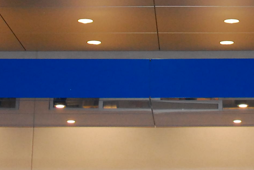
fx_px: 961
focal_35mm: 136
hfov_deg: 15.0
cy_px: -90
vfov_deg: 9.8
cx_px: 168
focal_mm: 22
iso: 800
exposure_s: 1/60
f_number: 5
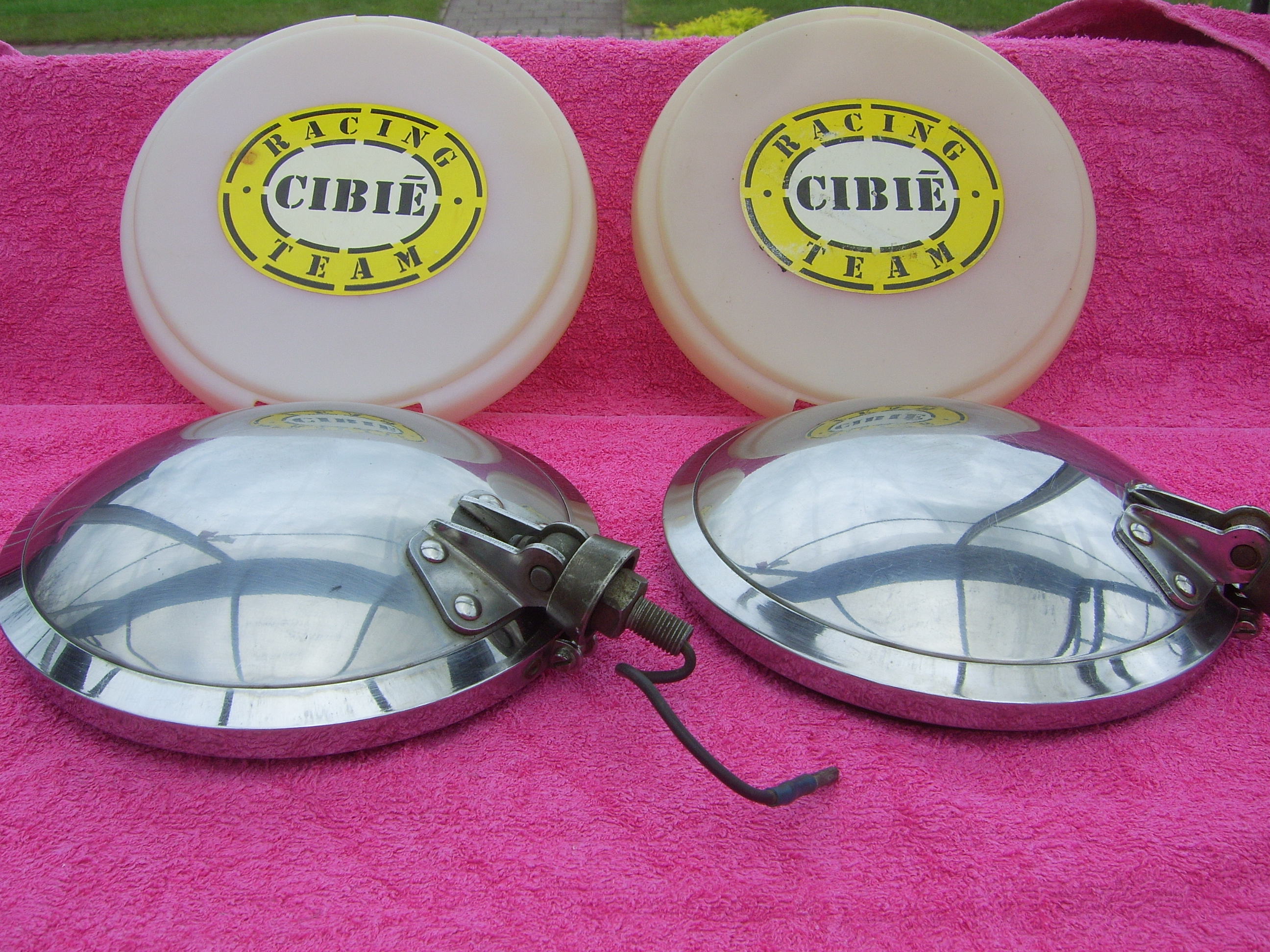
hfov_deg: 49.0
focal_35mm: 38
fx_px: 1394
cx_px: 635
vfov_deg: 37.7
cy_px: 476
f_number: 6.4
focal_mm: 7.8
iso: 50
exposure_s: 1/250
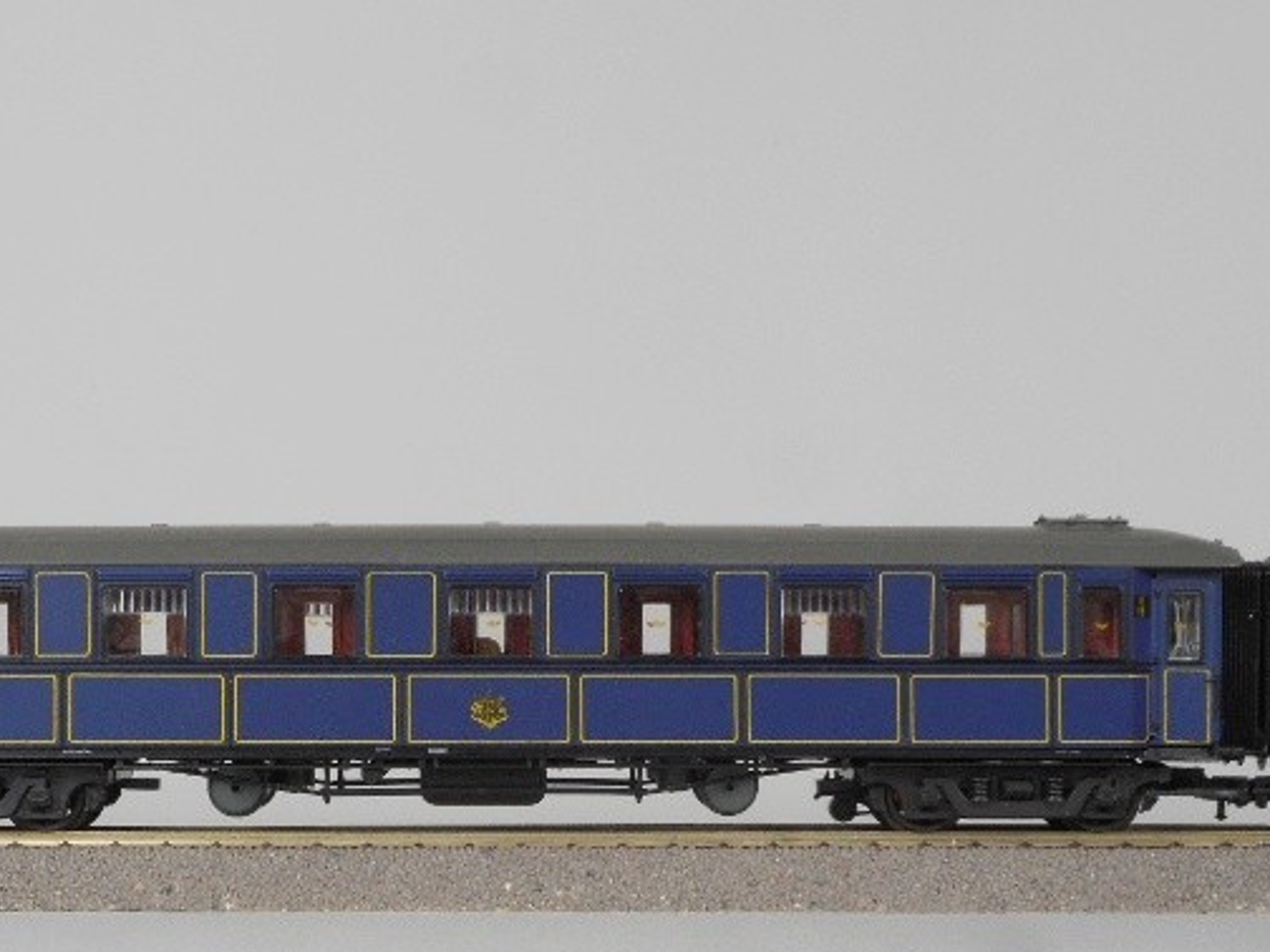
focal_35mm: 81
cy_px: 735
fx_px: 2972
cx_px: 519
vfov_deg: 18.1
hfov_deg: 24.1
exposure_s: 1/30
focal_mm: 9.1
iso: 100
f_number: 4.9
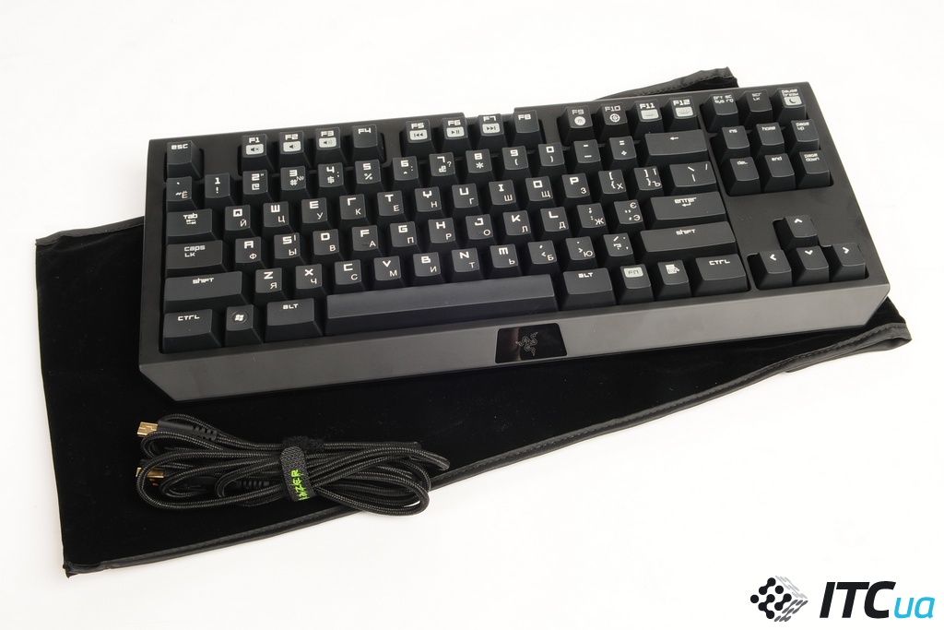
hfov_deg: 61.9
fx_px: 787
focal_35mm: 30
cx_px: 472
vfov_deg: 43.6
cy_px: 315
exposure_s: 1/100
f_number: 14
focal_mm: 20
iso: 200
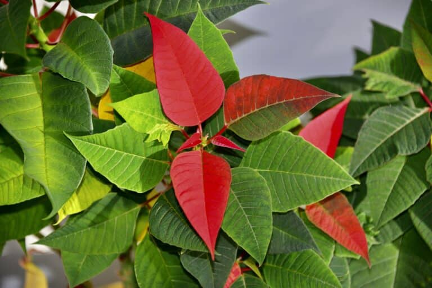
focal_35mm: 170
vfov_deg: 8.1
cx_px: 216
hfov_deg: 12.1
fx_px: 2041
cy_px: 144
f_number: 5.6
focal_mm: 170
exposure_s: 1/60
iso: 1250
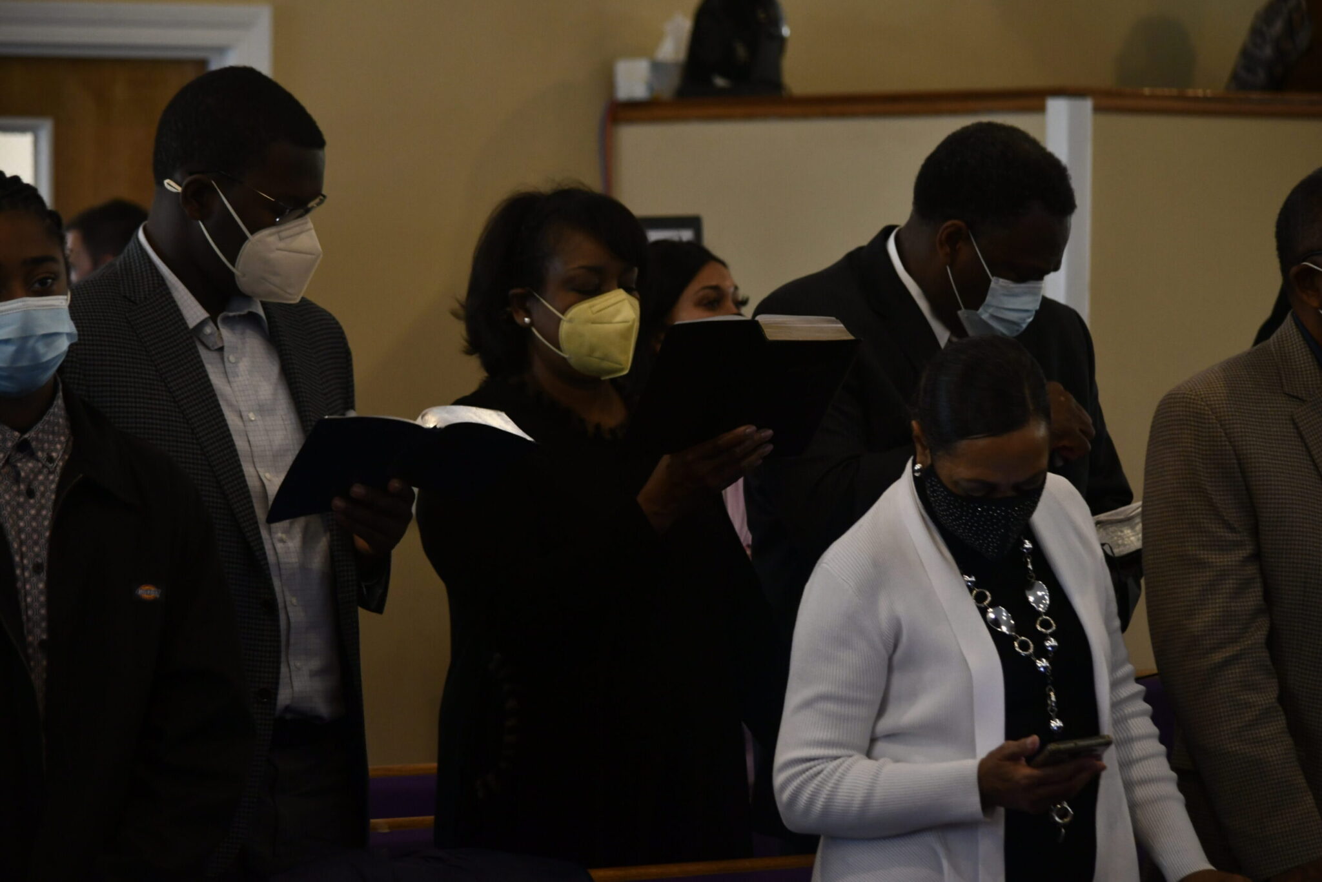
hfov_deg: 13.1
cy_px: 441
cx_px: 661
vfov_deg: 8.7
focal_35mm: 157
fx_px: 5766
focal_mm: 105
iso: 1000
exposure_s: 1/60
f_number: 4.8
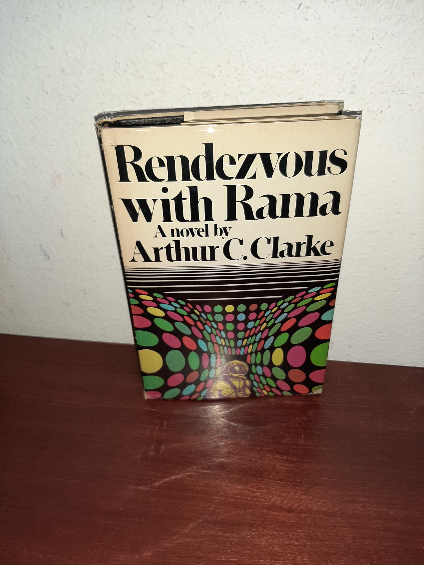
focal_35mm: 26
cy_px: 282
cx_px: 212
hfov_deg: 53.1
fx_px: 425
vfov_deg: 67.3
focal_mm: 3.93
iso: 160
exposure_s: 1/40
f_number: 1.7
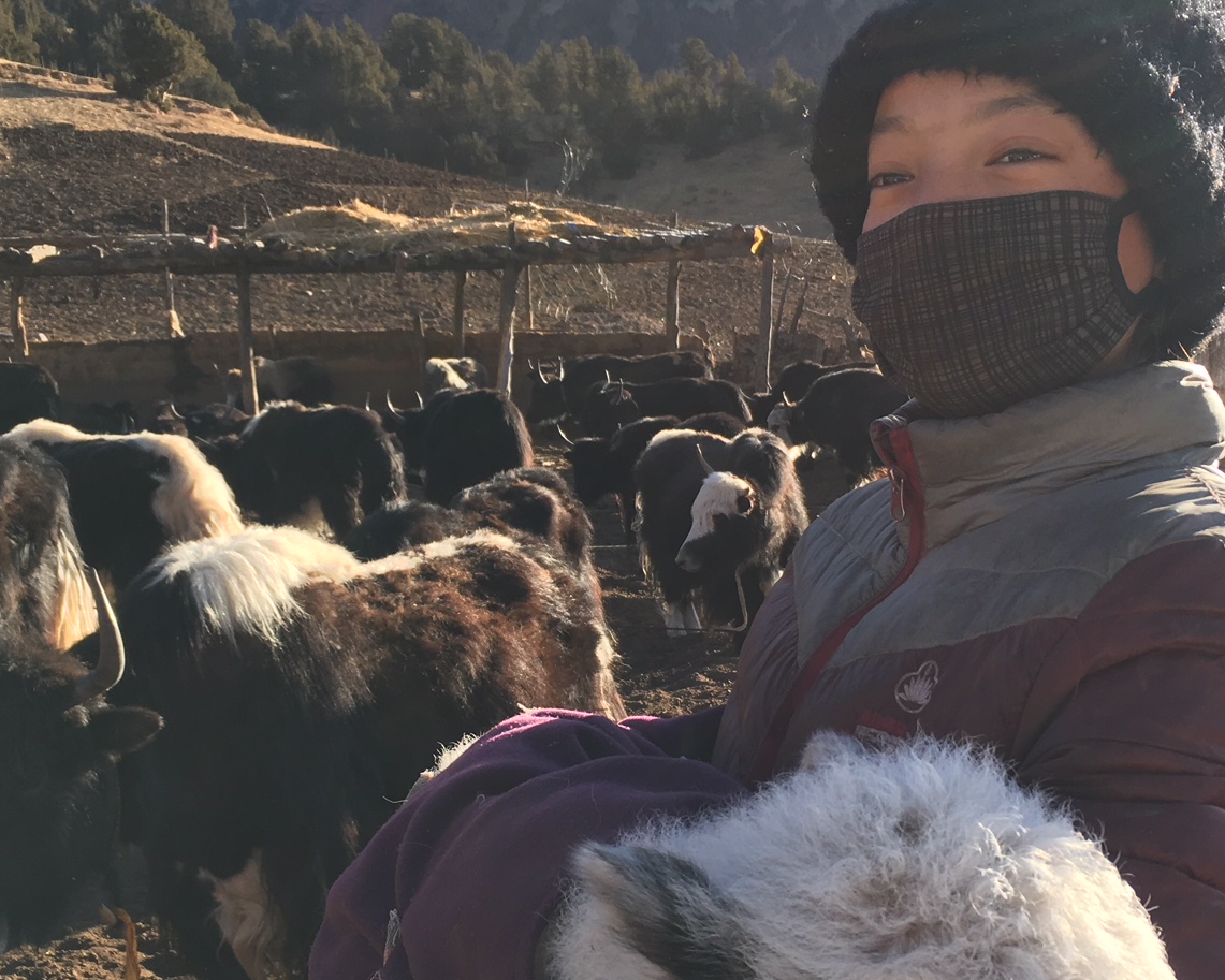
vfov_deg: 30.2
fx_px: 1813
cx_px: 585
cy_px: 598
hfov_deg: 37.3
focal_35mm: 50
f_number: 2.2
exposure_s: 1/342
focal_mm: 4.15
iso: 25
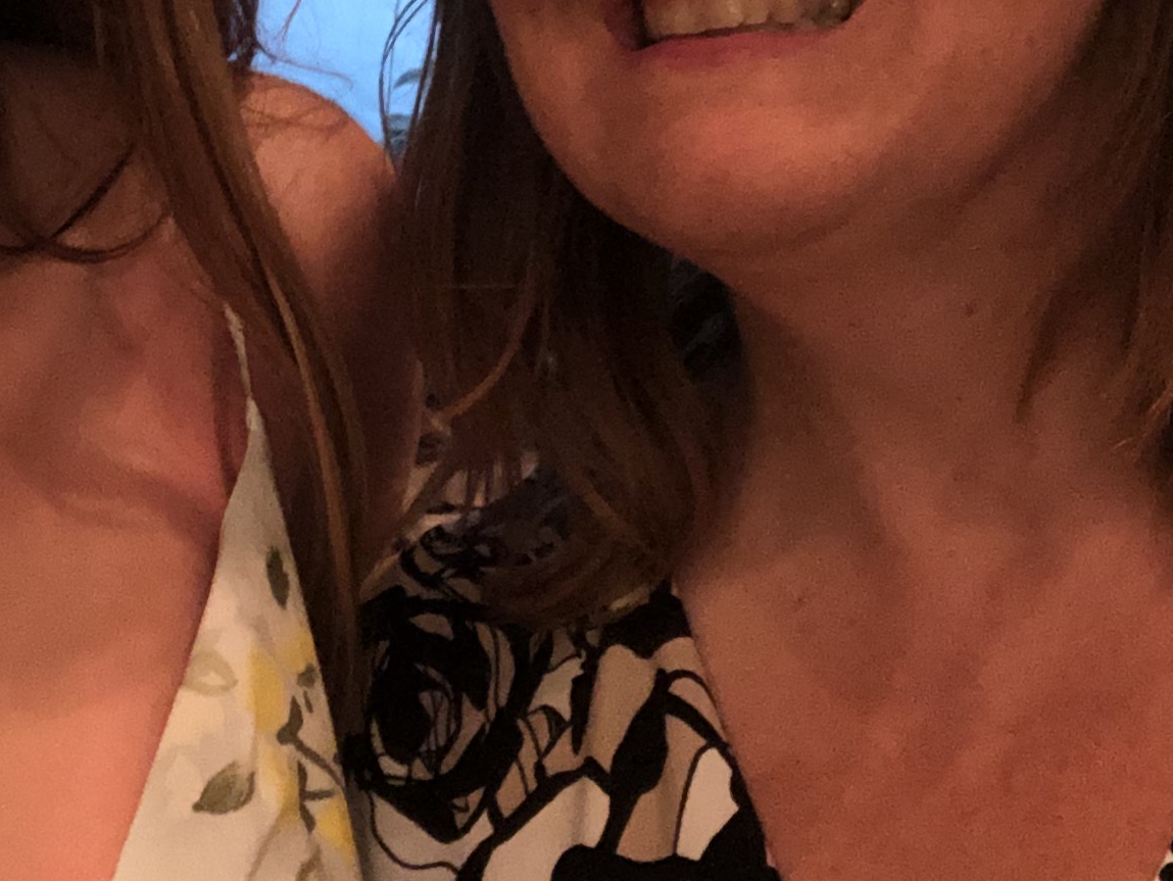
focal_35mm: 86
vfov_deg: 16.8
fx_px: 2916
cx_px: 413
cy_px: -20
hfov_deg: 22.7
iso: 250
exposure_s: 1/30
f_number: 2.2
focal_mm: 2.87
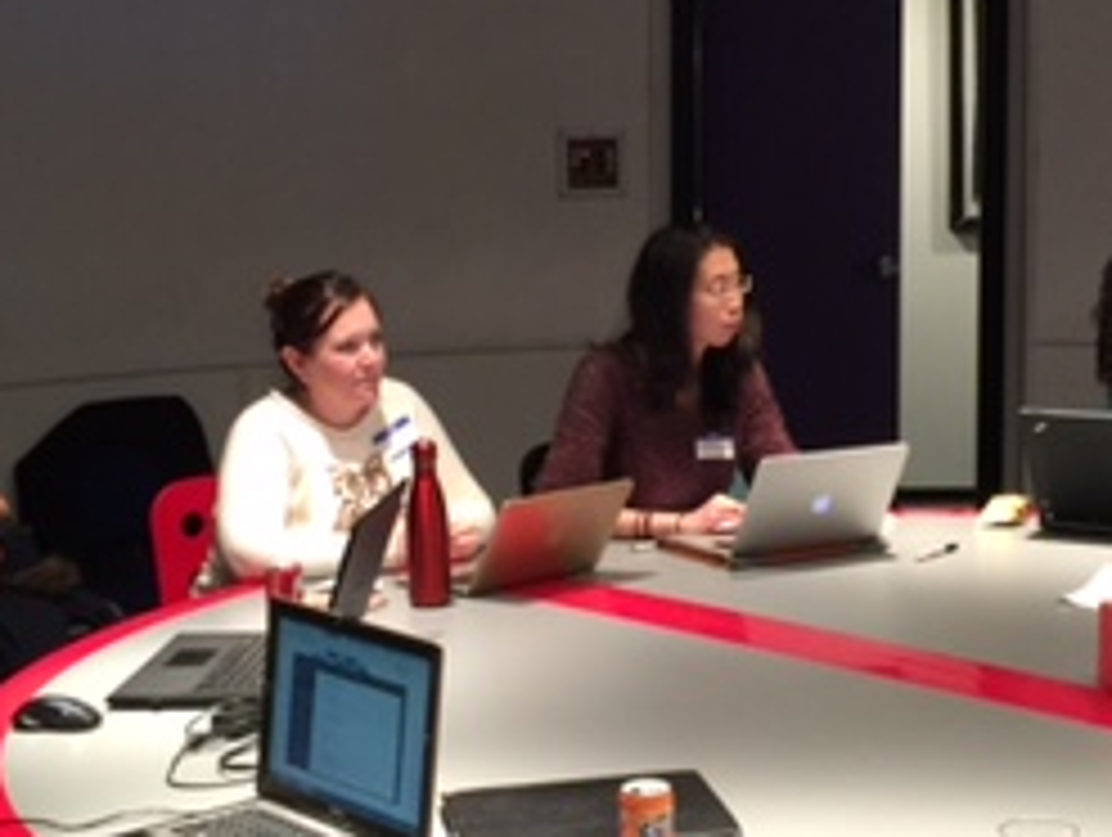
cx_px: 774
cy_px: 410
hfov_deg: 25.8
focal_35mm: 75
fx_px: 2413
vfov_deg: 19.7
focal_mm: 4.15
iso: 64
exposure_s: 1/15
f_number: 2.2
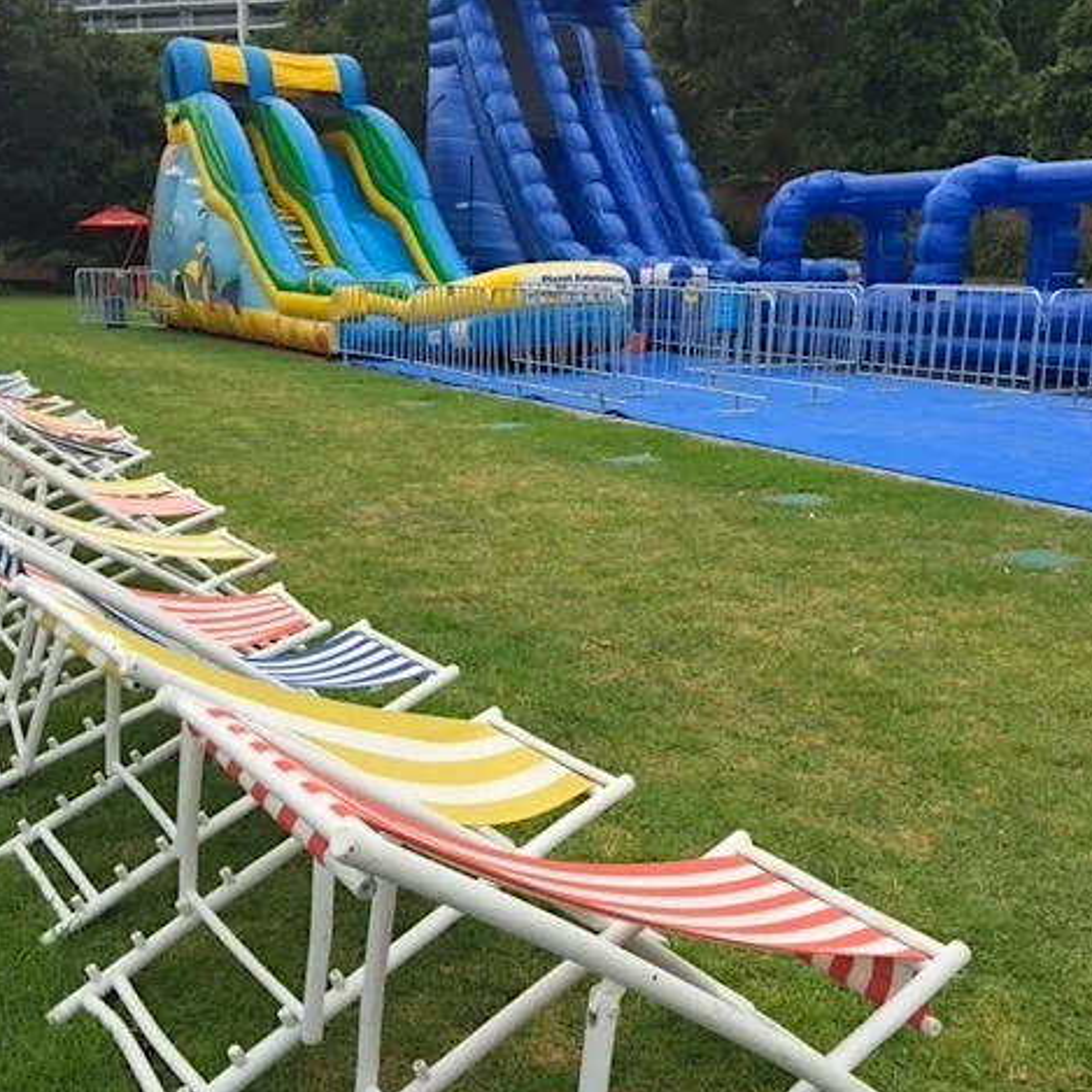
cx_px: 549
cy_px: 594
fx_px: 1249
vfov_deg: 47.2
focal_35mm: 35
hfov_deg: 47.2
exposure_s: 1/1582
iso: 32
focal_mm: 4.15
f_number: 2.2
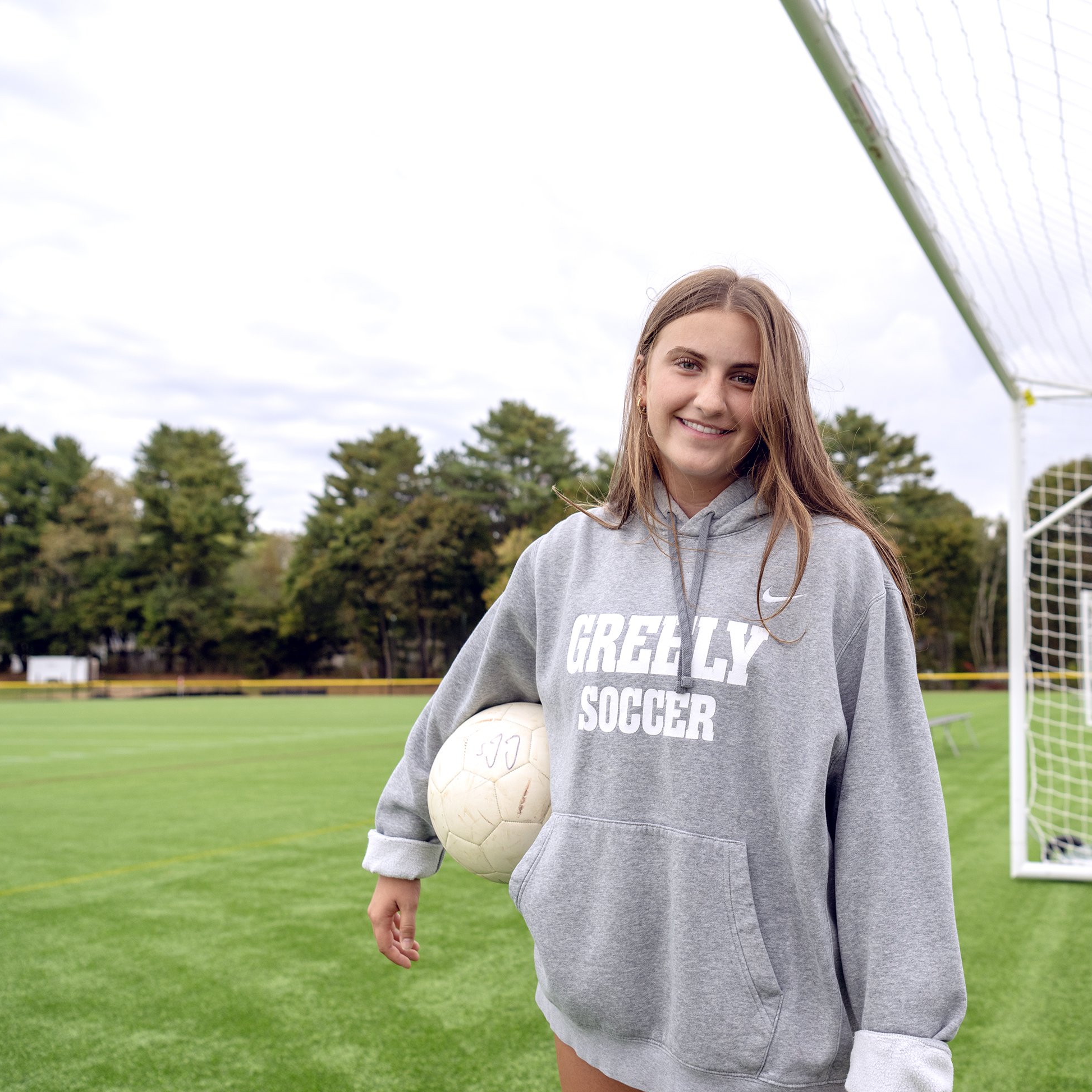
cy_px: 552
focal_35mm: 38
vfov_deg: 43.9
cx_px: 759
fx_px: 1356
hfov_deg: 43.0
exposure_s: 1/800
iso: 200
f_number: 4
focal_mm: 29
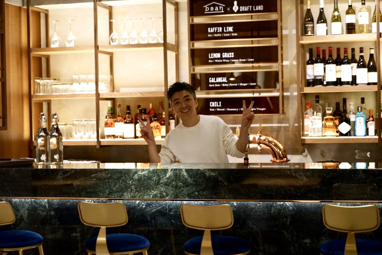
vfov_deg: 19.5
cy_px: 128
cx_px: 191
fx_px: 743
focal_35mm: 70
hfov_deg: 28.8
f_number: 4
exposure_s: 1/80
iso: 2500
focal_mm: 70
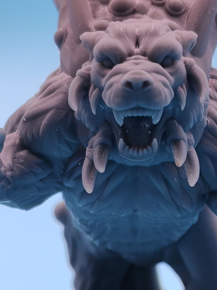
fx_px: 1003
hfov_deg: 12.3
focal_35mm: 120
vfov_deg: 16.3
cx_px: 134
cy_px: 218
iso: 80
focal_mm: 5.52
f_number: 2.8
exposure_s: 1/100
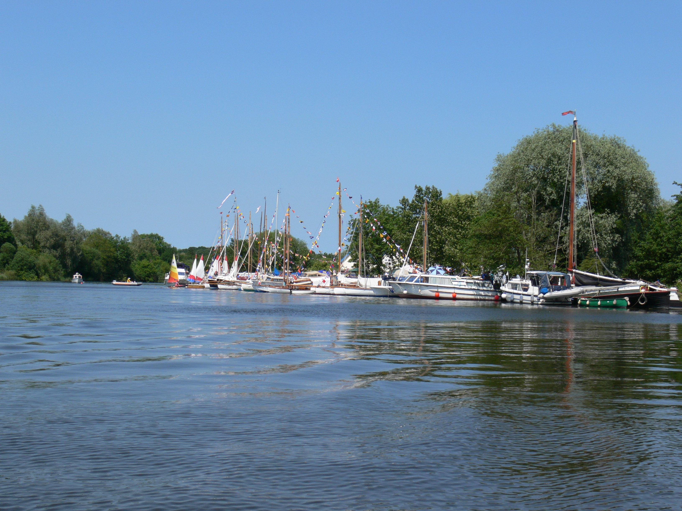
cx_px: 341
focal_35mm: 55
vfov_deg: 26.6
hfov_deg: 34.9
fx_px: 1084
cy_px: 256
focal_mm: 11.5
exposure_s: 1/320
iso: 80
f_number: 5.6
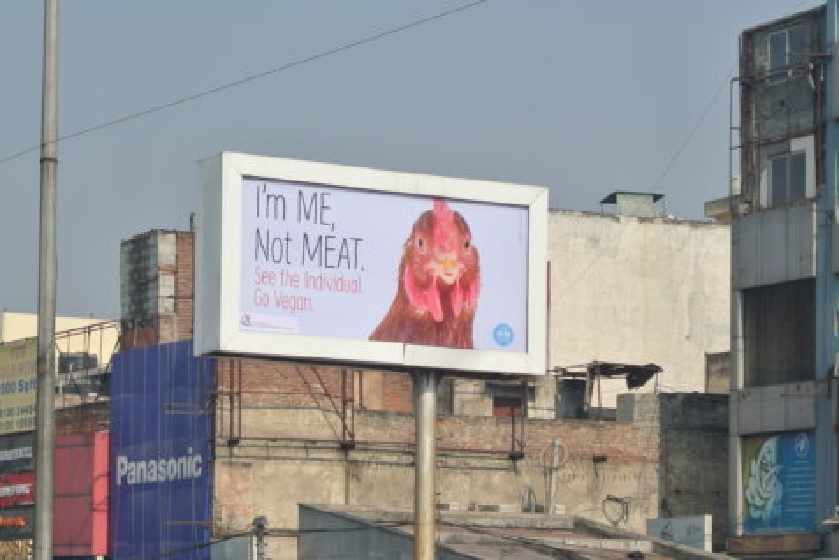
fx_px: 3169
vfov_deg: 10.1
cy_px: 428
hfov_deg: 15.1
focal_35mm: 136
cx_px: 389
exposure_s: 1/640
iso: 100
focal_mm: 30
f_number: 5.6
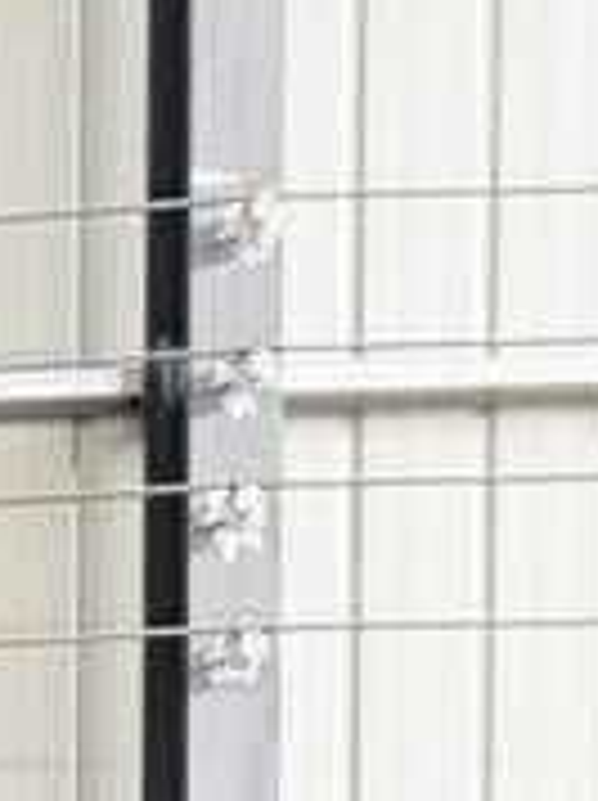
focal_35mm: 144
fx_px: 3325
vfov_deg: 10.5
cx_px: -1034
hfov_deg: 8.9
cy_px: 2277
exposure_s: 1/50
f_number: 1.8
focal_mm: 6.7
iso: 200
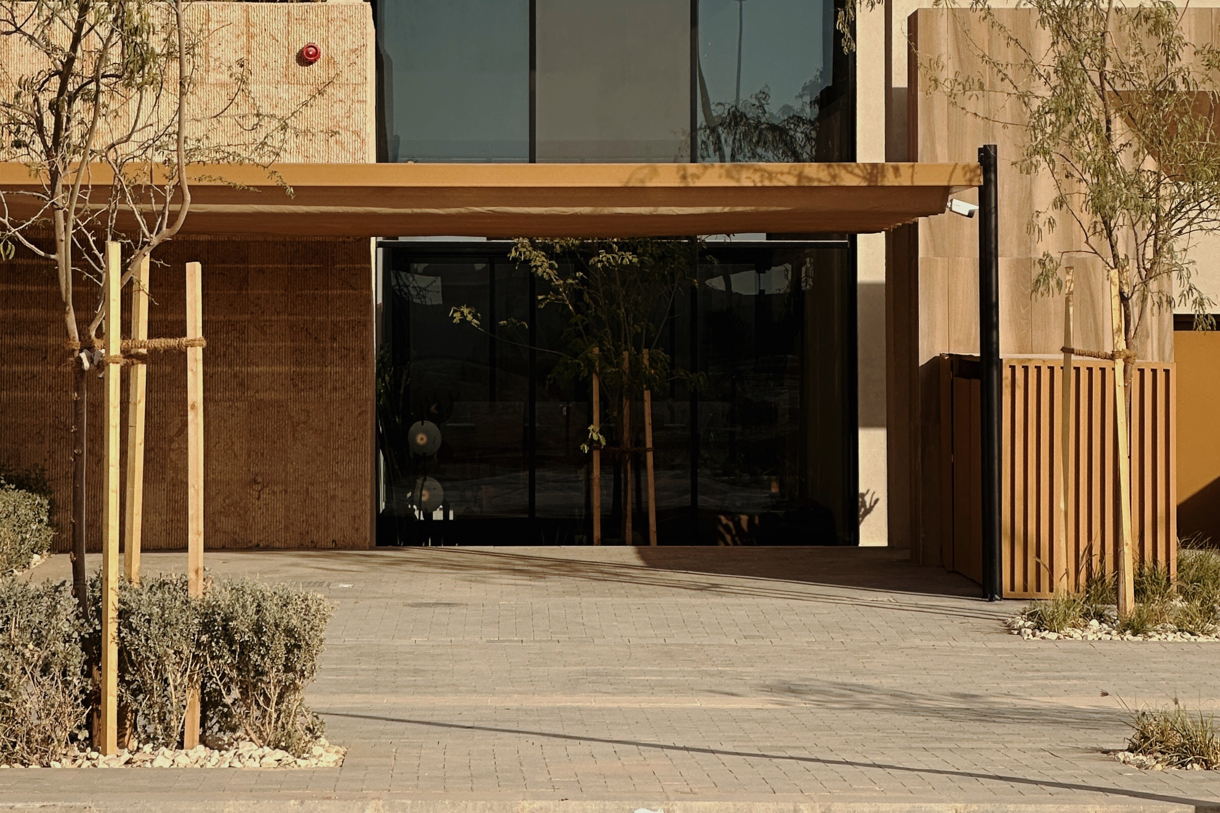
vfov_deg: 10.1
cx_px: 515
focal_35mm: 134
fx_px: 4540
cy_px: -199
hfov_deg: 15.3
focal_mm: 9
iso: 32
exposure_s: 1/1263
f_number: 2.8
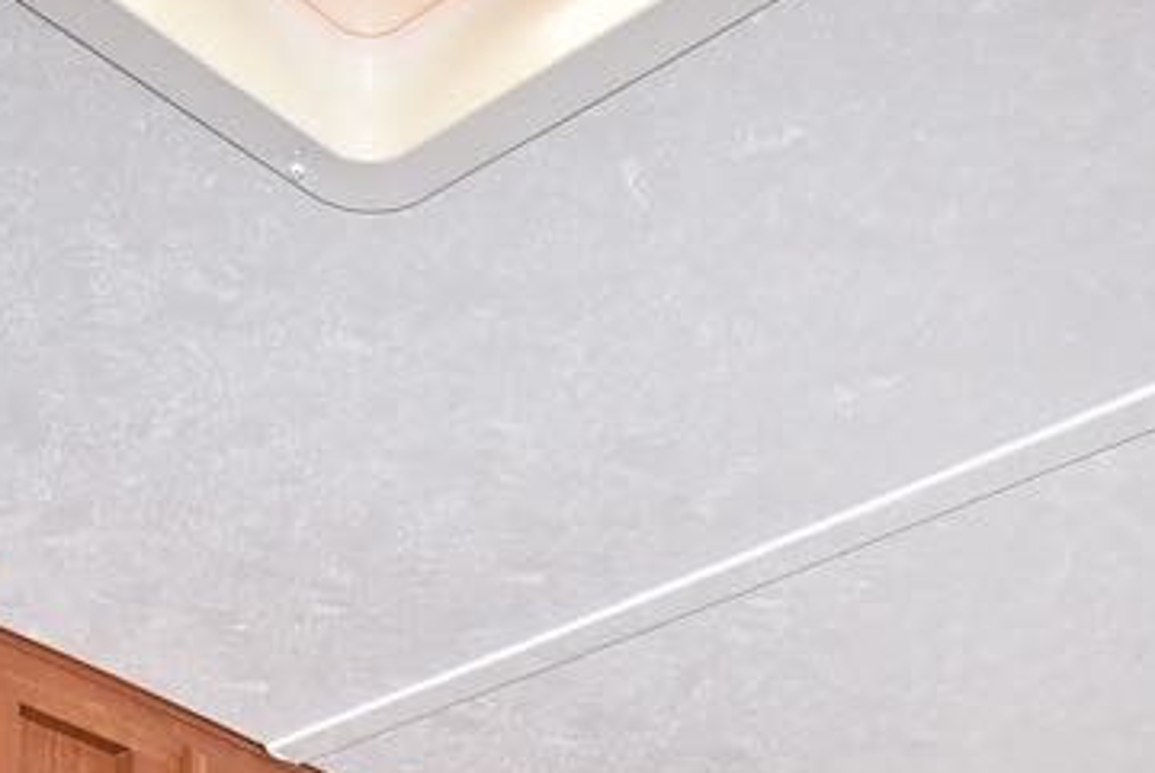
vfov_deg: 13.6
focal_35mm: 75
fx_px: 2409
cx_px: 539
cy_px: 1815
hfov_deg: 27.0
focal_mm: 10
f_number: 5.6
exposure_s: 1/125
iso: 560
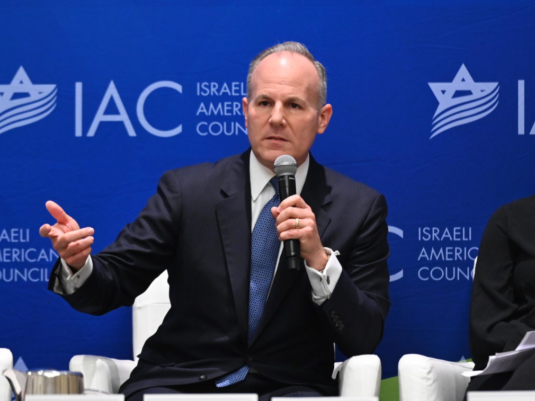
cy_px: 200
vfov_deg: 4.7
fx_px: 4898
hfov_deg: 6.3
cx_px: 250
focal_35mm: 317
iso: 3200
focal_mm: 195
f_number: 3.5
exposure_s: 1/125
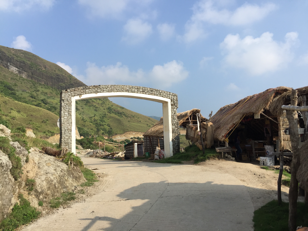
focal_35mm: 29
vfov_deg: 48.2
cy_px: 116
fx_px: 258
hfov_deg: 61.7
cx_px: 154
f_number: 2.2
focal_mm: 4.15
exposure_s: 1/1980
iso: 32
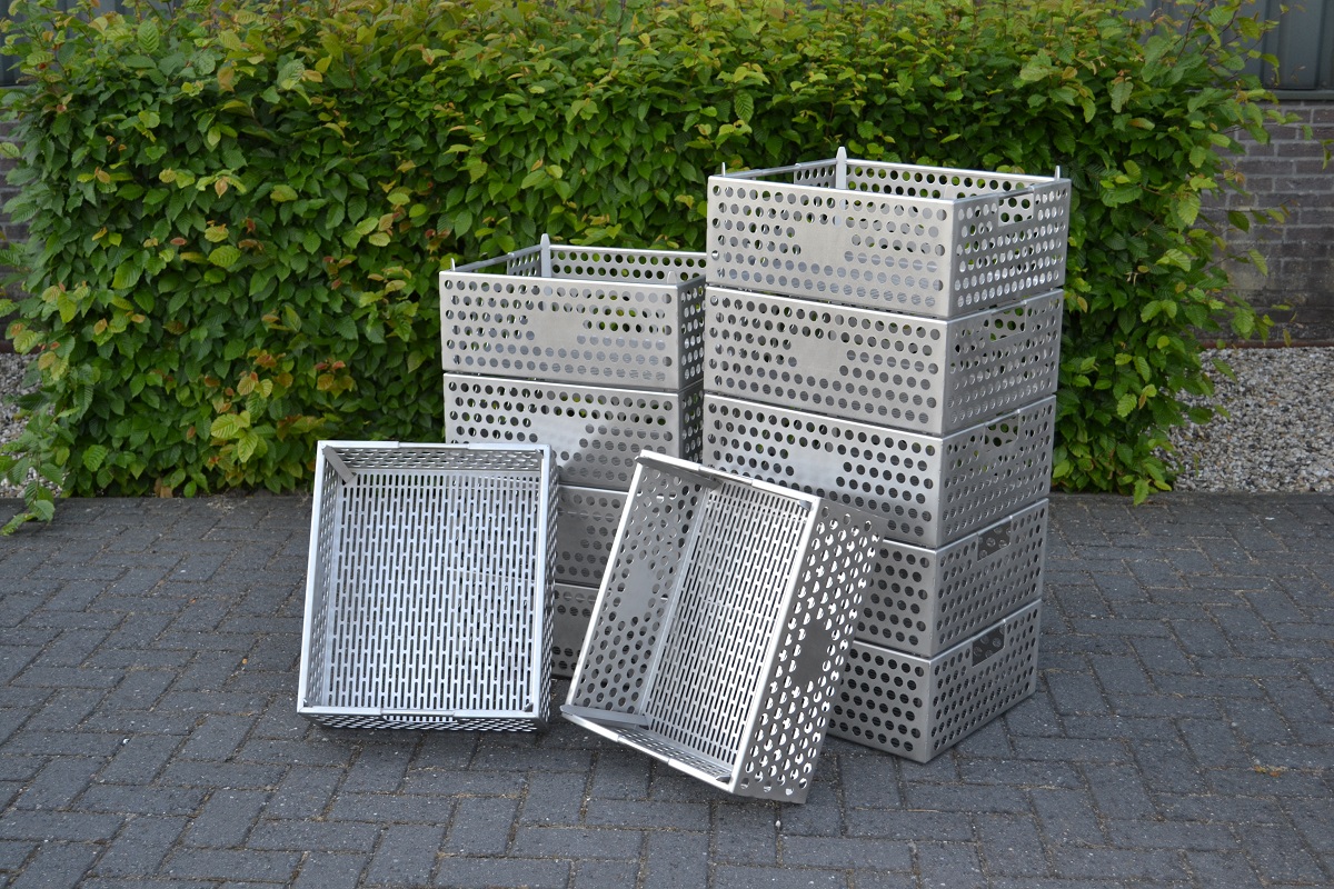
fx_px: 1779
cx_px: 667
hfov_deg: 41.1
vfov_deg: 28.1
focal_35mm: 48
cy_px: 444
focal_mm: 32
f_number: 5.6
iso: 250
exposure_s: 1/125
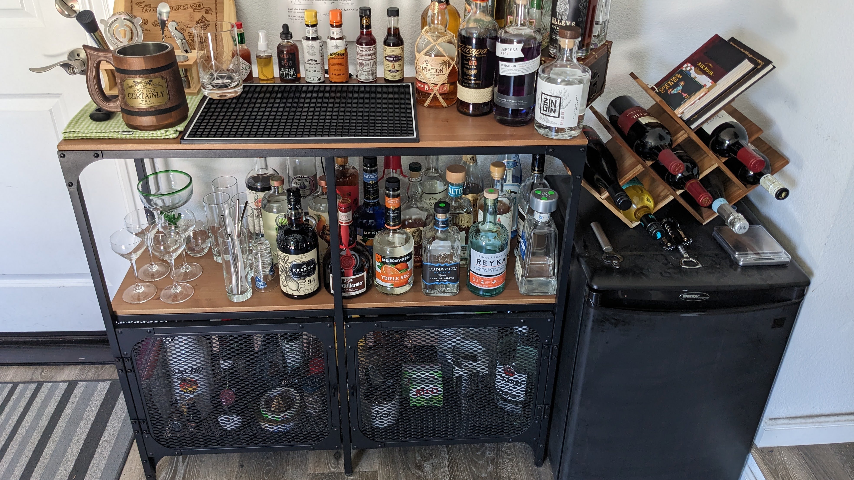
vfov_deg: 38.8
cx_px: 426
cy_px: 191
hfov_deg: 64.3
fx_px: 679
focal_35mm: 30
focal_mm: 4.38
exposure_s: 1/24
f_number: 1.73
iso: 81
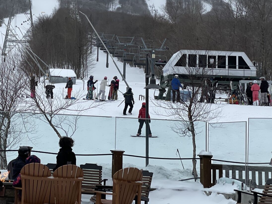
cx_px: 32
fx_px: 762
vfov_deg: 15.1
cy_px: 41
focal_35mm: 97
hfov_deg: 19.9
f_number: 2
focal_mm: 6
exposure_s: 1/2660
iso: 25
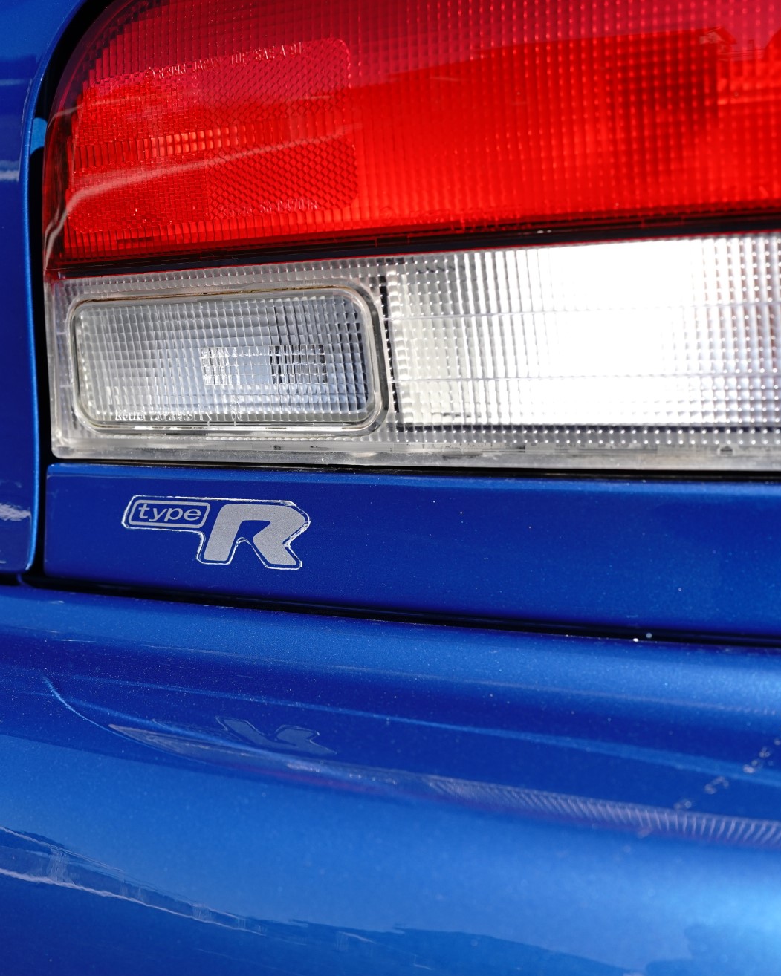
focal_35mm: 50
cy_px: 494
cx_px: 196
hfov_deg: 29.8
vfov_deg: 37.3
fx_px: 1445
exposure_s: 1/1000
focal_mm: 35
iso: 400
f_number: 5.6
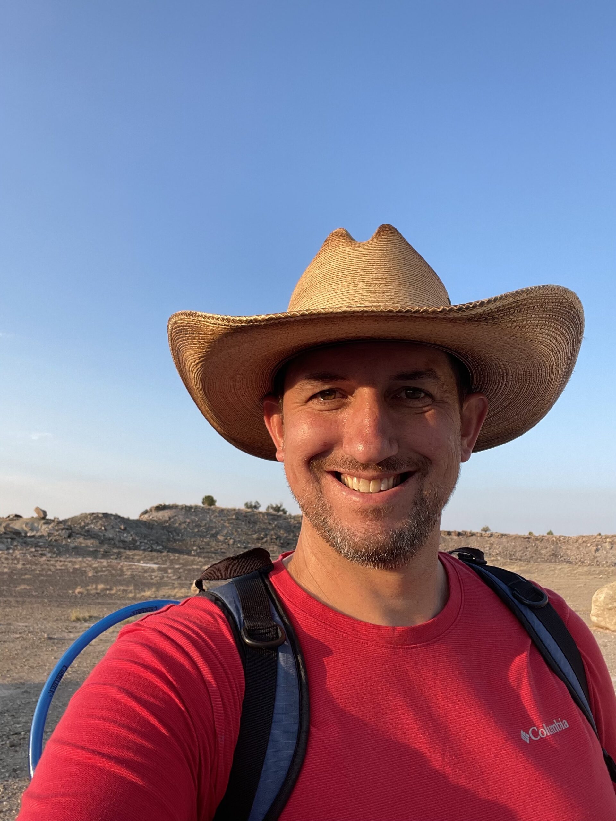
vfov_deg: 60.0
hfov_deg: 46.8
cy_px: 410
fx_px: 712
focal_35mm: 30
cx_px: 308
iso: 25
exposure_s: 1/167
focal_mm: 2.71
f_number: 2.2
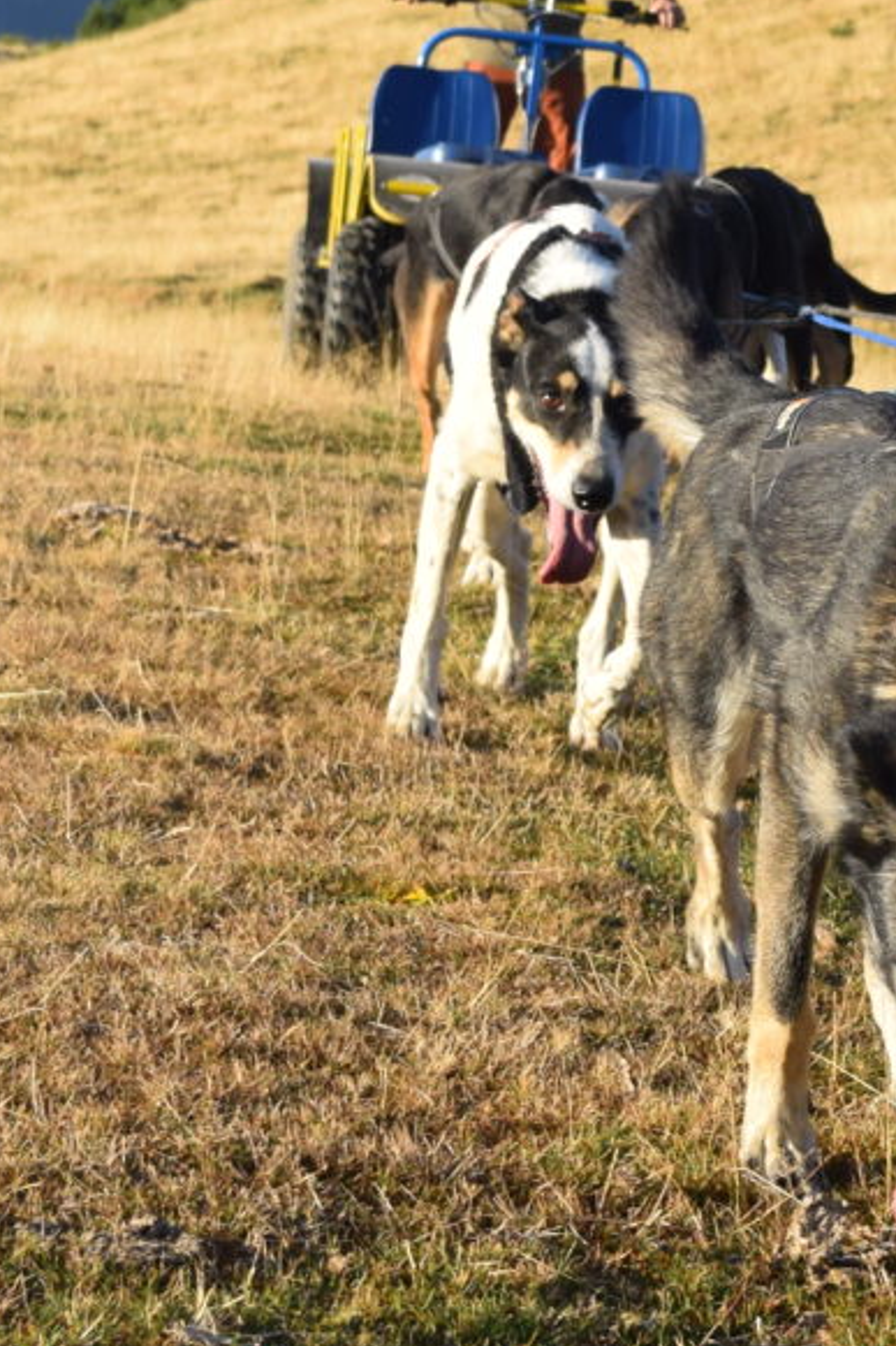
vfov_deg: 13.2
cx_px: 1104
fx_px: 5752
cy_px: 96
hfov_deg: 8.8
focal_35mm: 154
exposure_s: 1/250
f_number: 8
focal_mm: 34
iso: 200
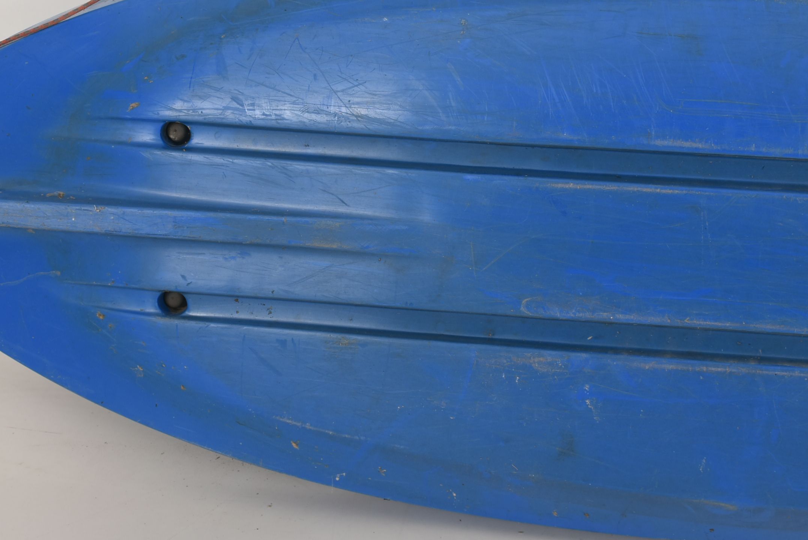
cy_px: 201
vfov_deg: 13.7
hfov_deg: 20.4
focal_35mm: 100
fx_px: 2246
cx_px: 411
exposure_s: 1/160
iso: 200
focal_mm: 48
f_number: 10
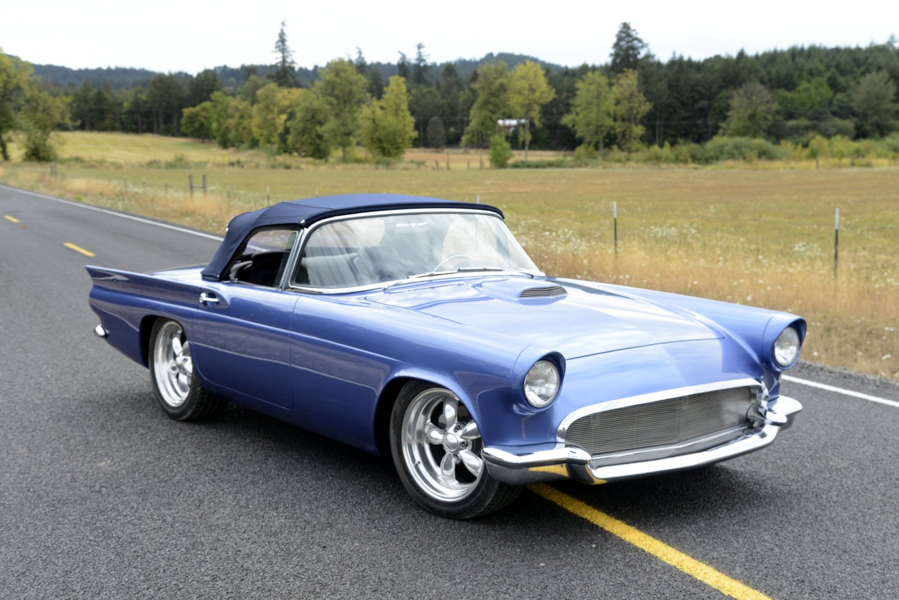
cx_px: 450
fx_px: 1199
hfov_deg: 41.1
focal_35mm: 48
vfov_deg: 28.1
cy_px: 300
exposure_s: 1/800
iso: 640
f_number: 7.1
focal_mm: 48
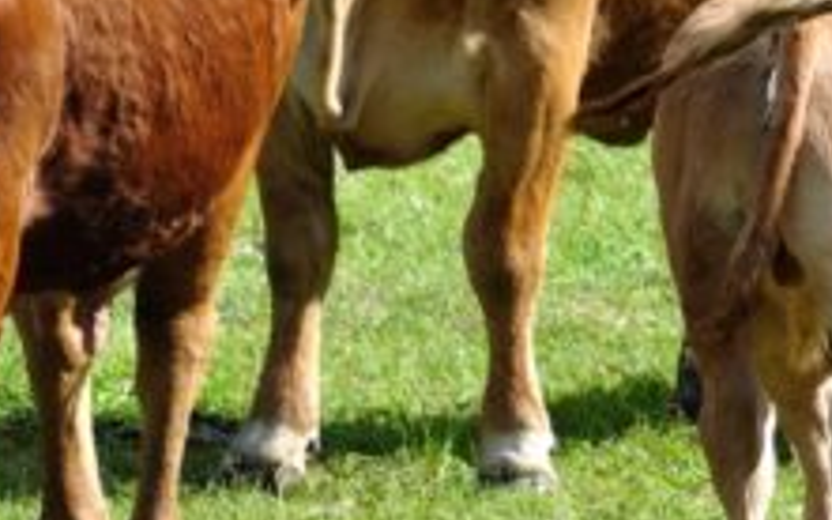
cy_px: 271
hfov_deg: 3.1
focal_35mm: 671
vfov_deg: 2.0
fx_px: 15219
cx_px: 1690
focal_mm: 95
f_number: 5.6
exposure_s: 1/400
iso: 200
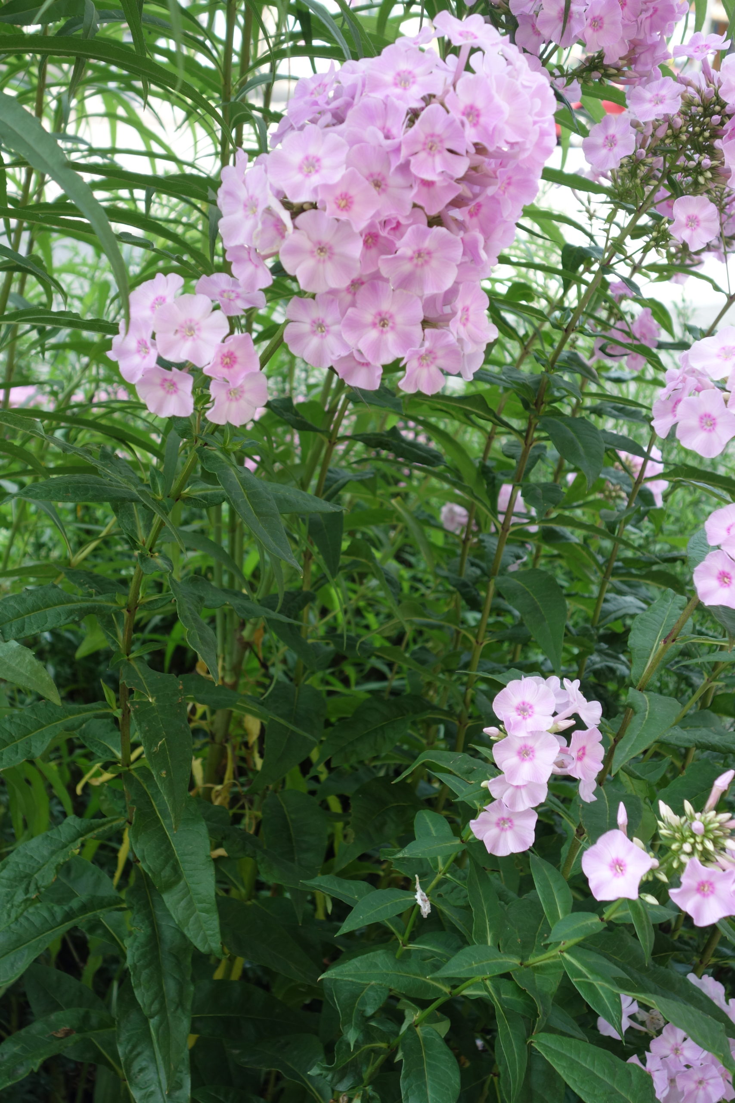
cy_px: 552
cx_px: 368
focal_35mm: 44
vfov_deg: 44.5
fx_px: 1347
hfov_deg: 30.5
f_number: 4
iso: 125
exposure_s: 1/100
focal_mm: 16.39
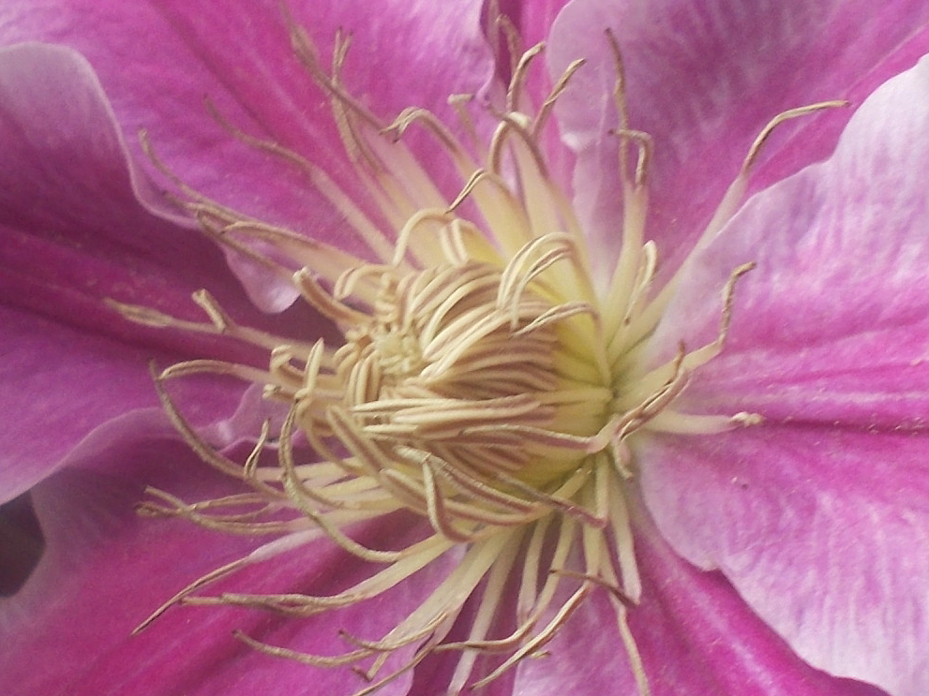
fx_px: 832
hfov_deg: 58.4
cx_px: 461
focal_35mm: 31
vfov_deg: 45.4
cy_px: 352
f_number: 3.4
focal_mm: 5.3
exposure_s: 1/40
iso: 80
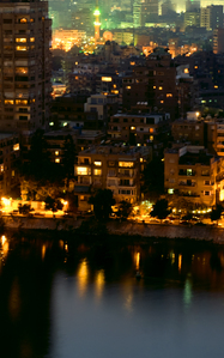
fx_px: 1396
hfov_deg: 9.1
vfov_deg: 14.6
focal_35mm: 143
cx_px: -24
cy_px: 126
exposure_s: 20
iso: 100
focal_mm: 70
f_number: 7.1
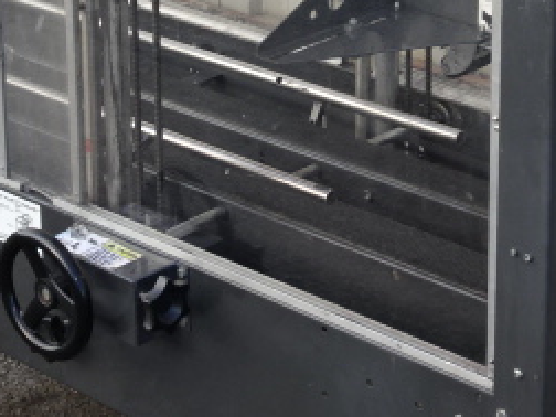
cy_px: -95
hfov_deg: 18.9
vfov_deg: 13.8
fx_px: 1670
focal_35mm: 104
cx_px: 276
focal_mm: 7.05
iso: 80
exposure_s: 1/80
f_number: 4
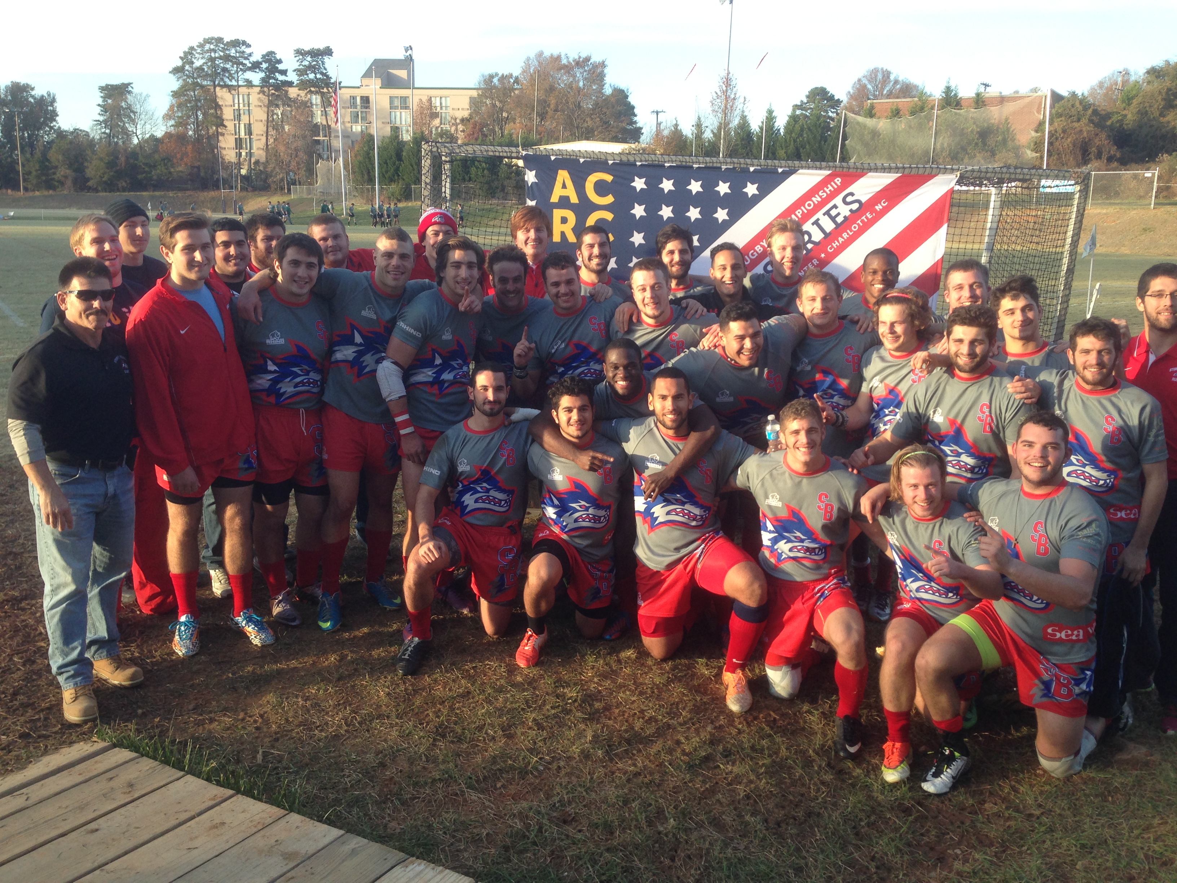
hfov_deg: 55.4
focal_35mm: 33
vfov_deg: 42.9
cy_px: 442
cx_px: 588
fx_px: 1122
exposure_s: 1/205
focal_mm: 4.12
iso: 50
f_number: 2.4
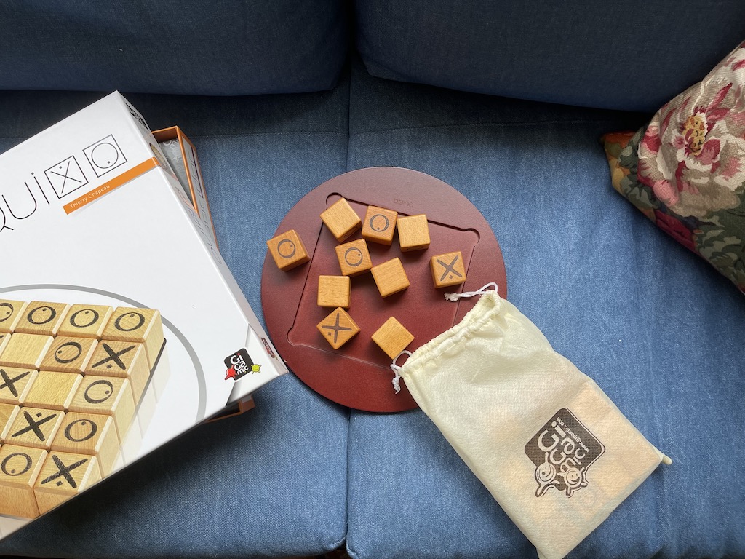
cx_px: 372
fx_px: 560
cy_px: 280
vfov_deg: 53.1
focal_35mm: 26
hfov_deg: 67.3
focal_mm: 5.1
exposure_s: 1/149
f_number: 1.6
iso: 32
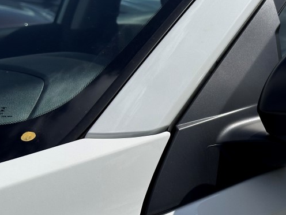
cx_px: 281
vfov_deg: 14.9
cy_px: 133
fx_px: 818
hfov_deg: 19.3
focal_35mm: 99
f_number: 1.78
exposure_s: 1/9804
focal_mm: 6.86
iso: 64
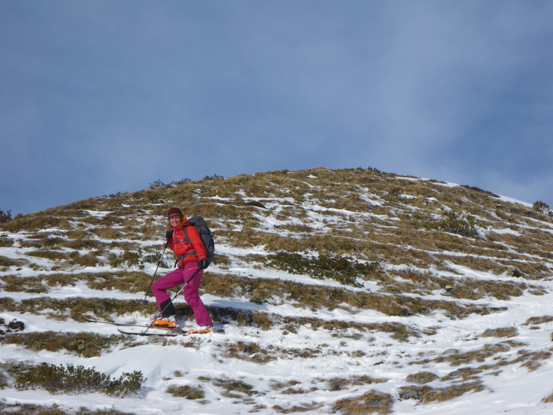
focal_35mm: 94
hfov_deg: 20.9
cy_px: 208
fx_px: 1502
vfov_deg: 15.7
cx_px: 276
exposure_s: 1/320
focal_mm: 16.7
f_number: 6
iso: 50
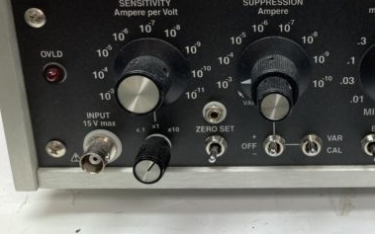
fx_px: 480
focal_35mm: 47
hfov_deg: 41.7
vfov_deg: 26.6
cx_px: 270
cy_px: 29
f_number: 1.8
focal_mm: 3.99
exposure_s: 1/60
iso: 50
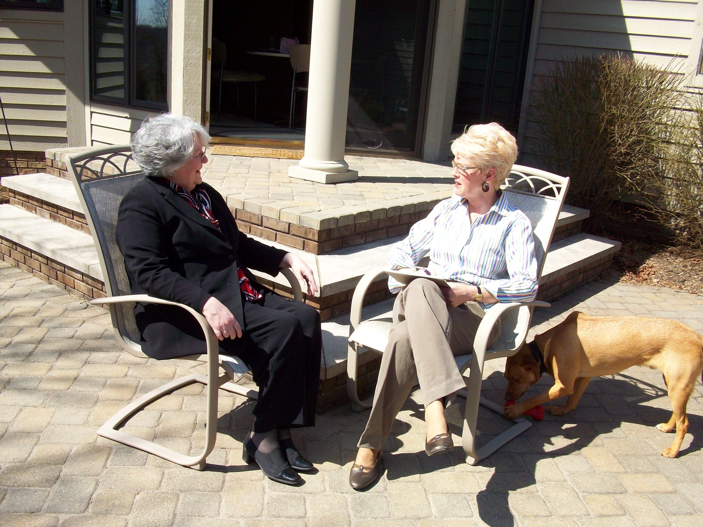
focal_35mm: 34
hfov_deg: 54.0
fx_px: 690
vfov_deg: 41.8
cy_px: 264
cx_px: 352
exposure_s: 1/264
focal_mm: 5.7
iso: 80
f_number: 5.5
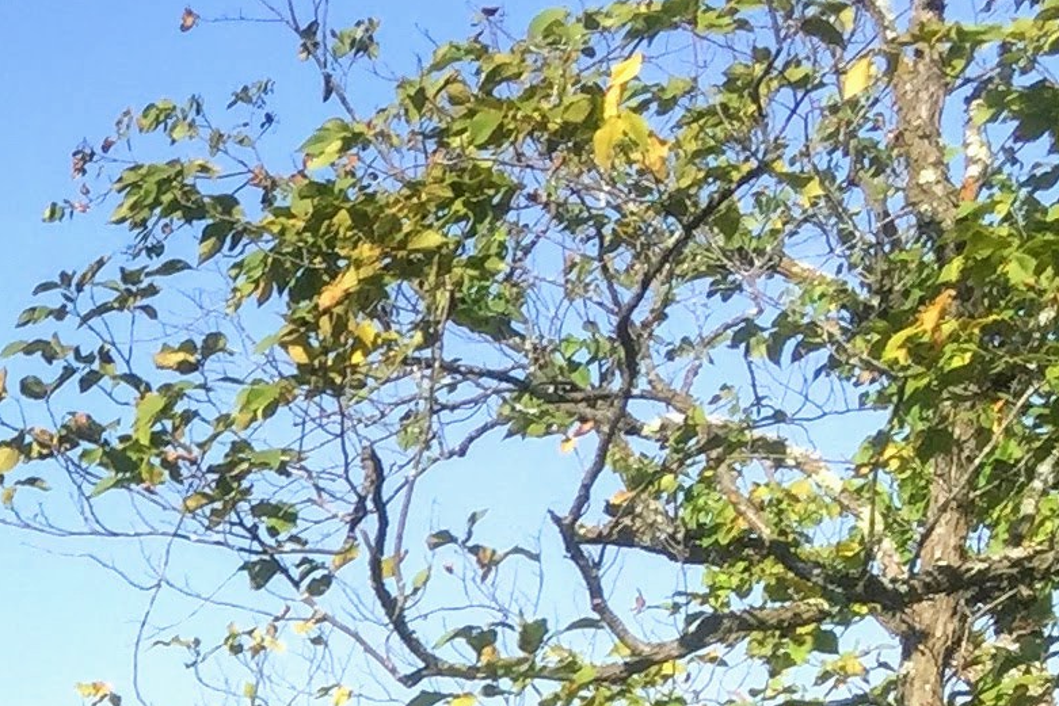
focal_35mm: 126
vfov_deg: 10.1
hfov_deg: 15.1
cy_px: 1426
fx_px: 3707
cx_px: -523
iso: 32
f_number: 2.2
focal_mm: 4.15
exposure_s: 1/1721
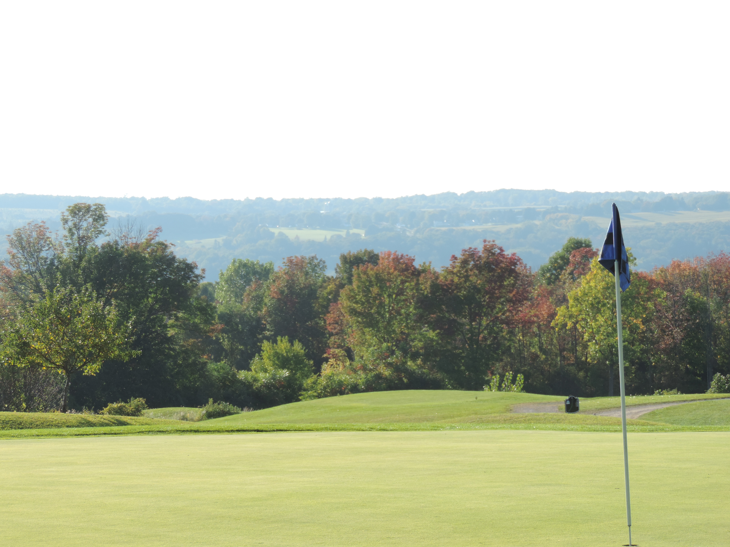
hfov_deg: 16.4
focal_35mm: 120
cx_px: 365
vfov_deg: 12.3
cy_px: 274
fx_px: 2531
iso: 80
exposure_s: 1/250
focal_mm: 21.4
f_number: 4.2
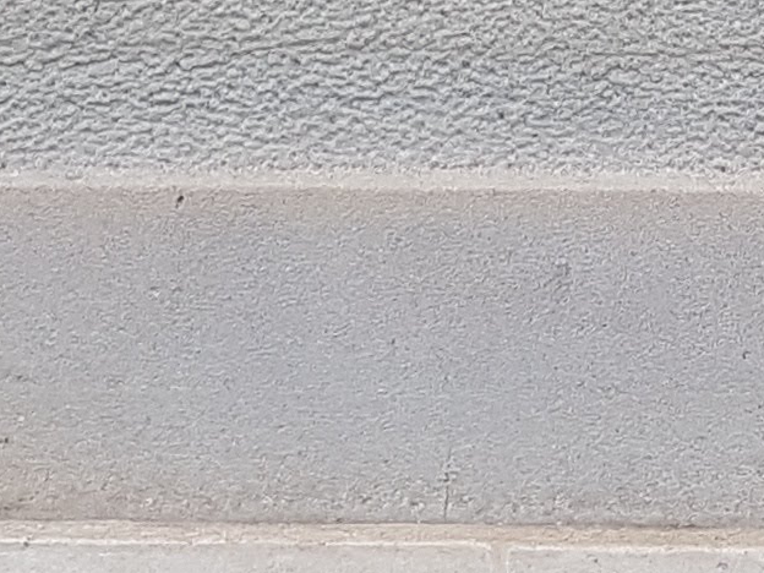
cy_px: -451
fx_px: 3708
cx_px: 425
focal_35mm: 168
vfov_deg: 8.5
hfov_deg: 11.8
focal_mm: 4.2
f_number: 1.7
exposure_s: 1/291
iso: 40
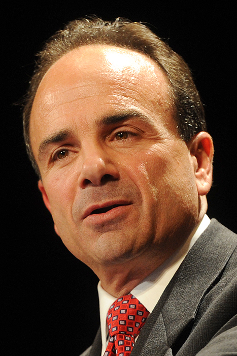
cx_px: 118
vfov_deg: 10.3
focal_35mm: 200
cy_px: 178
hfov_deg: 6.9
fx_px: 1974
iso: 1600
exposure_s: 1/400
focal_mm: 200
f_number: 3.2
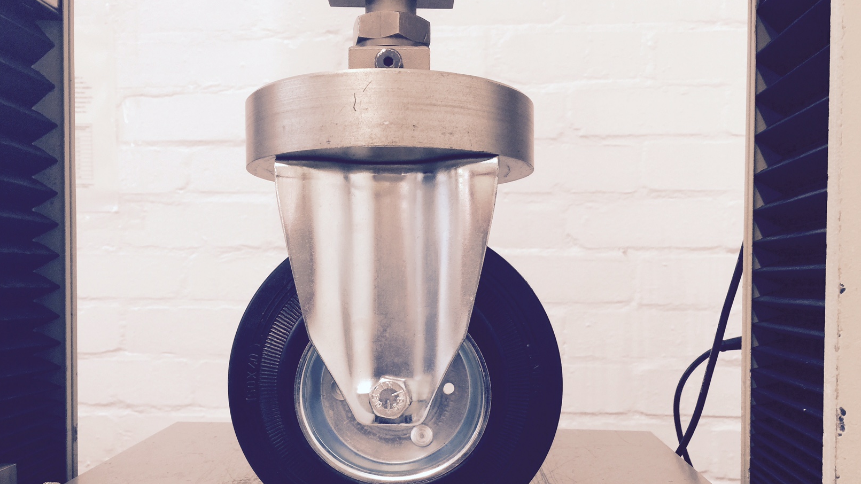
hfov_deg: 61.0
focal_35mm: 32
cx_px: 426
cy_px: 299
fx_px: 731
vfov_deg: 36.5
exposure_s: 1/33
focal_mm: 4.15
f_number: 2.2
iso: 64
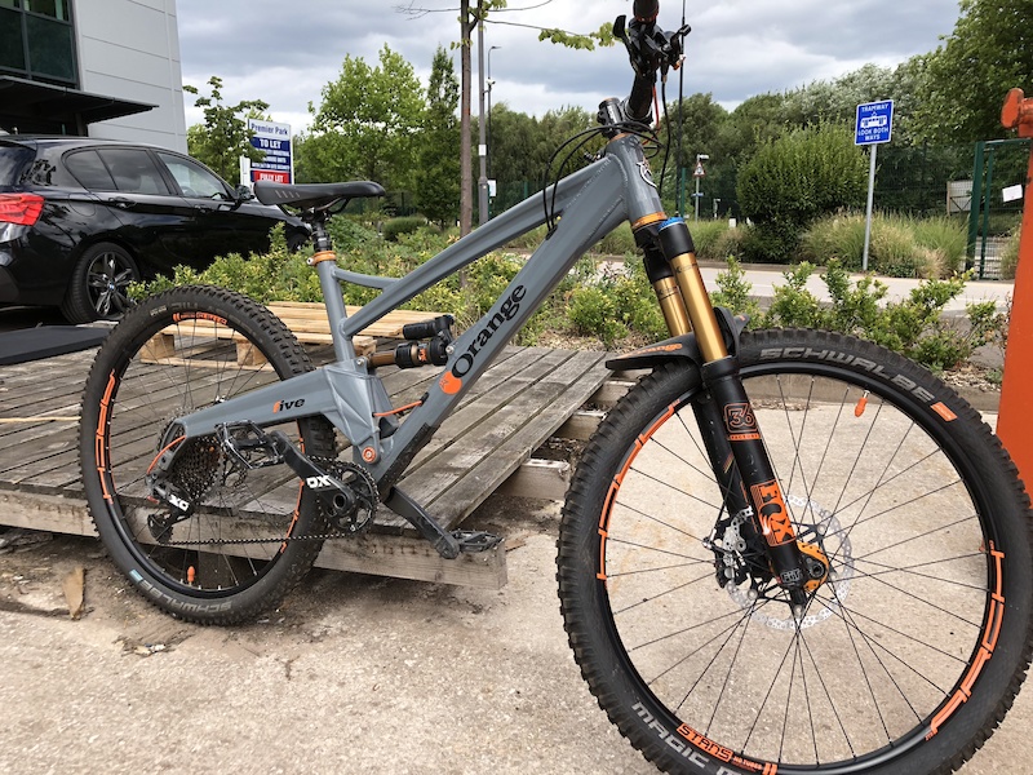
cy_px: 388
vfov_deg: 49.7
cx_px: 516
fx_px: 836
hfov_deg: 63.4
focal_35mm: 28
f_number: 1.8
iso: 20
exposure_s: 1/952
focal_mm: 3.99
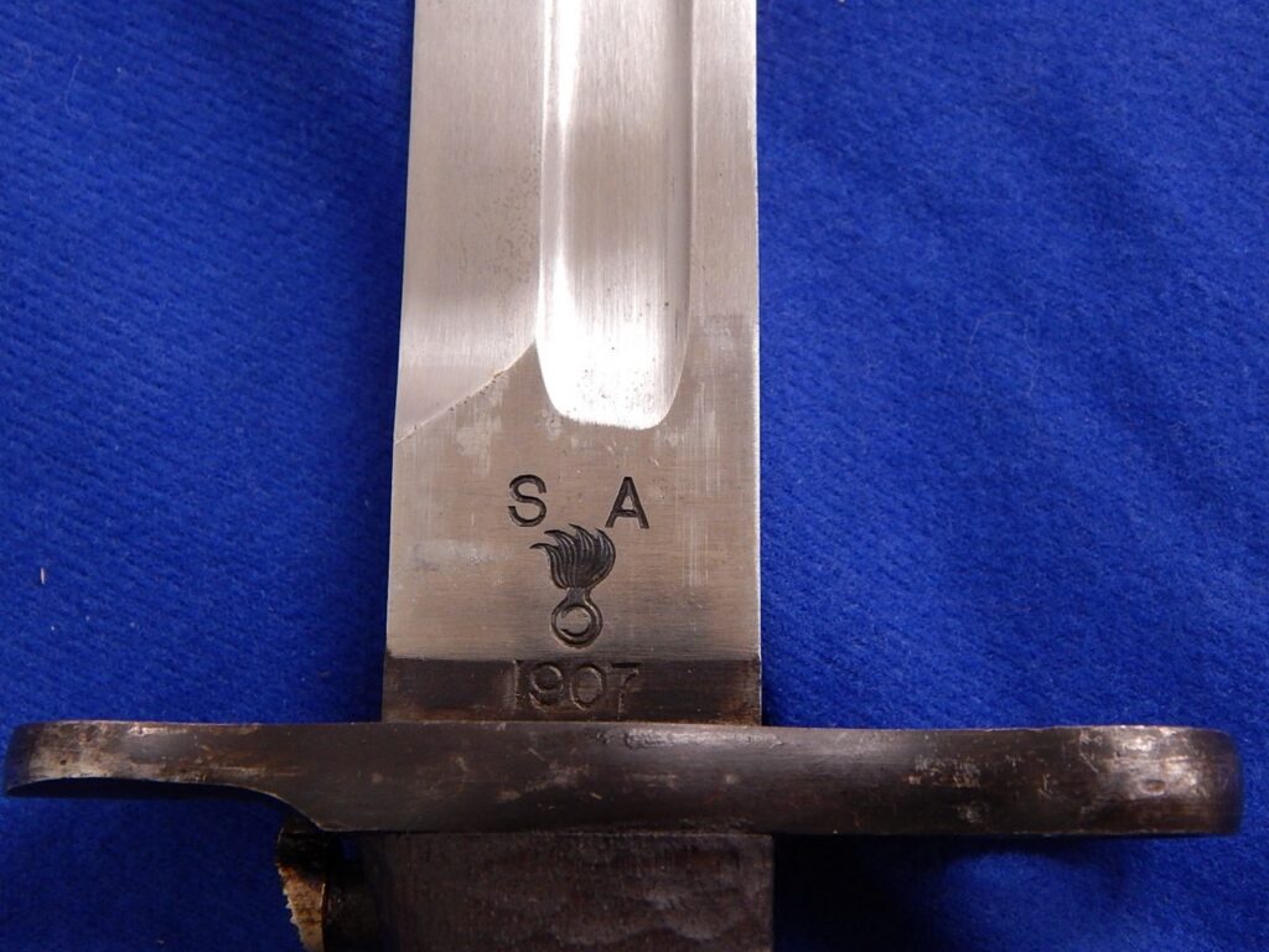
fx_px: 1760
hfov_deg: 39.7
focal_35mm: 48
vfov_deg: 30.3
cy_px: 476
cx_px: 634
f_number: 3.7
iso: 400
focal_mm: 8.6
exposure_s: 1/25
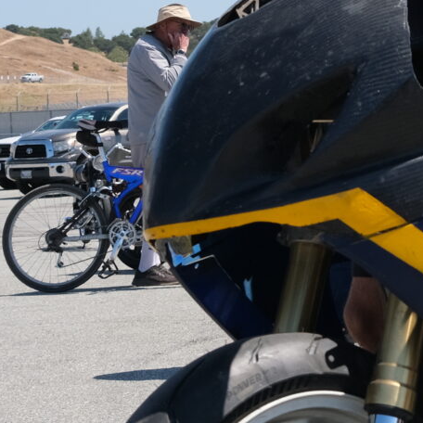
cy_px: -27
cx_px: 487
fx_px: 1687
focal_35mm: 122
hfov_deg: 13.9
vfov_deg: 14.0
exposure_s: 1/950
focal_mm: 21.2
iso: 320
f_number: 5.6
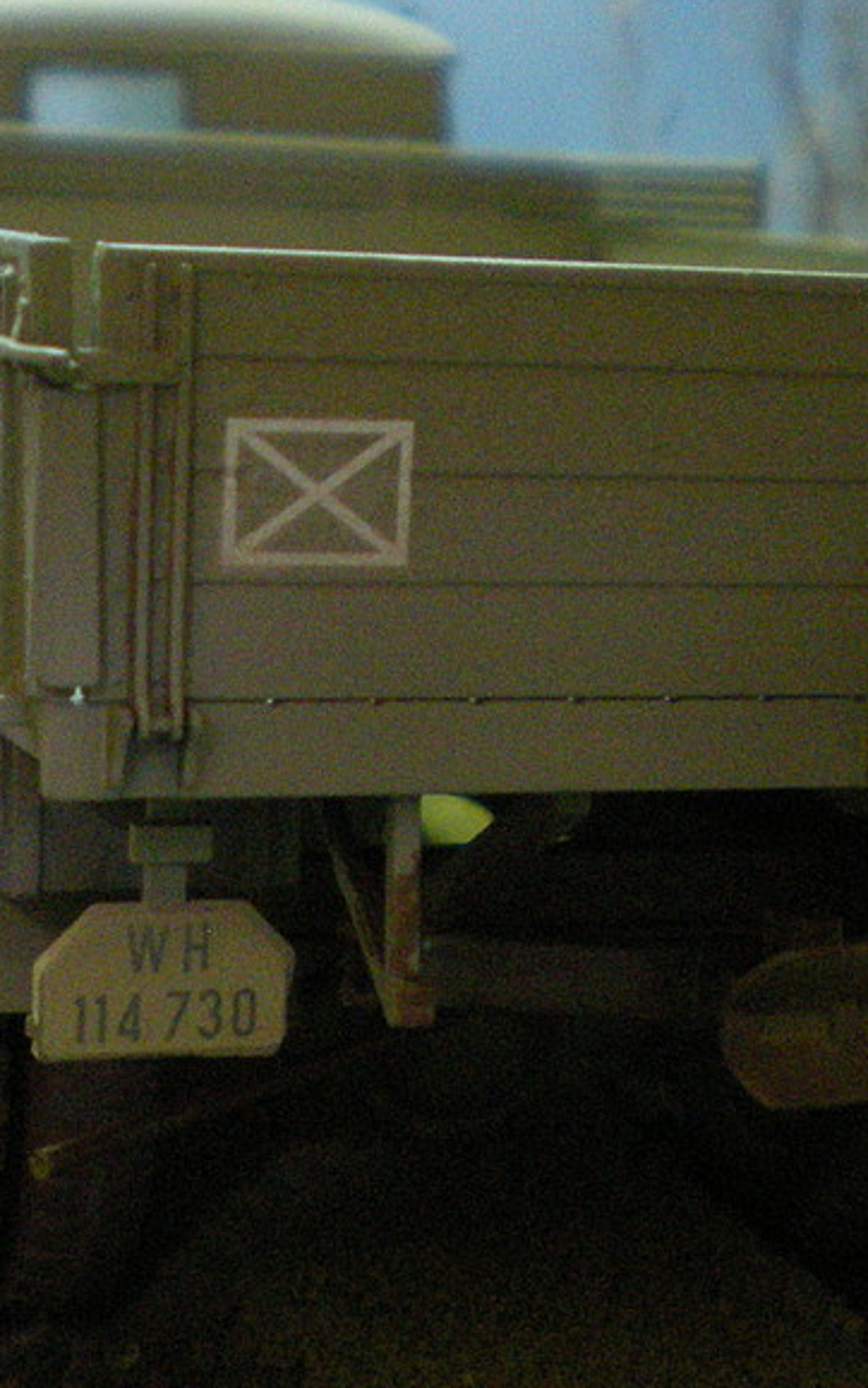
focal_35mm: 89
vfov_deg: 23.0
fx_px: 3368
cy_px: 1118
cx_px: 390
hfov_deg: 14.7
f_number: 3.1
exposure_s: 1/12
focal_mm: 6.3
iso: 400
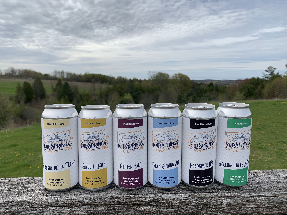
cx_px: 144
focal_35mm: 26
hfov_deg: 67.3
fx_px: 216
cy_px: 108
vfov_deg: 53.1
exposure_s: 1/1916
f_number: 1.8
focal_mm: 4.25
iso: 25
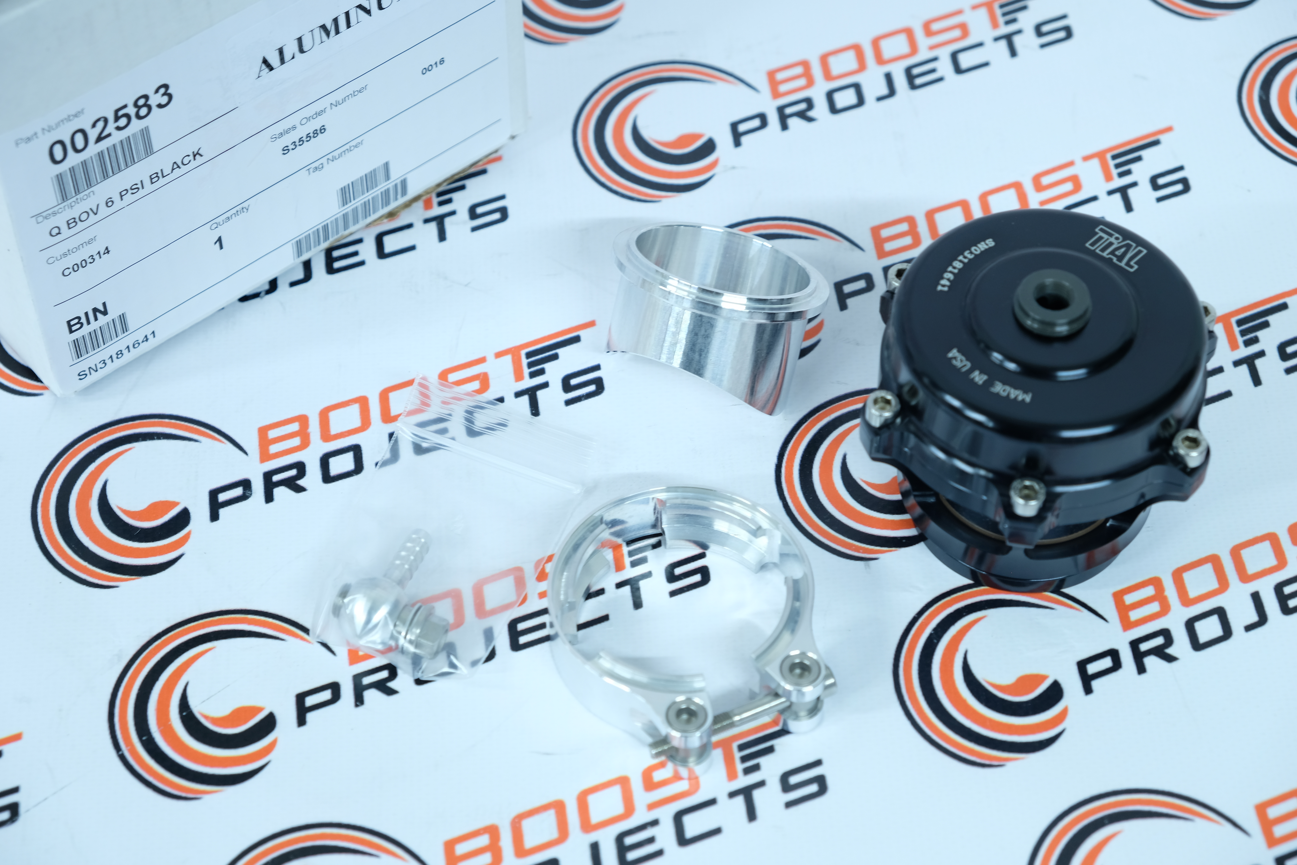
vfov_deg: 17.9
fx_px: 2738
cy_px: 432
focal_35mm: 76
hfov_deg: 26.7
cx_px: 648
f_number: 5
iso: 250
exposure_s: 1/2
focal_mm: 50.5
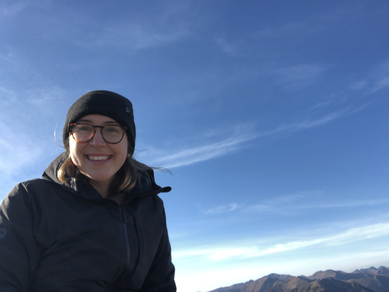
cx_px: 194
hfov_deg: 56.8
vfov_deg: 44.2
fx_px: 360
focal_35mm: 32
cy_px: 146
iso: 20
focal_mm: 2.87
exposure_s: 1/489
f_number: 2.2
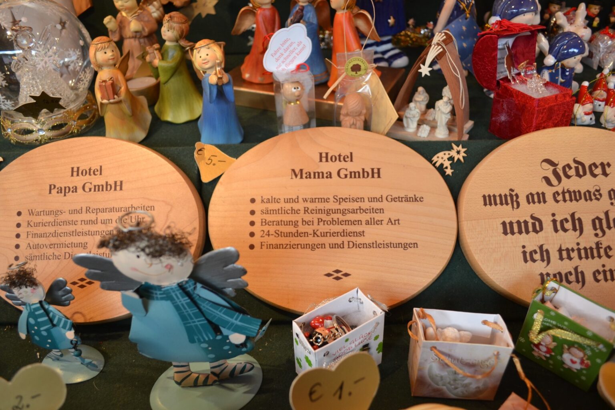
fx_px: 461
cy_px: 205
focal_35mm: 27
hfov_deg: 67.4
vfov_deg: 47.9
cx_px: 308
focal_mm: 18
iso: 400
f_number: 4
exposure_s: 1/60
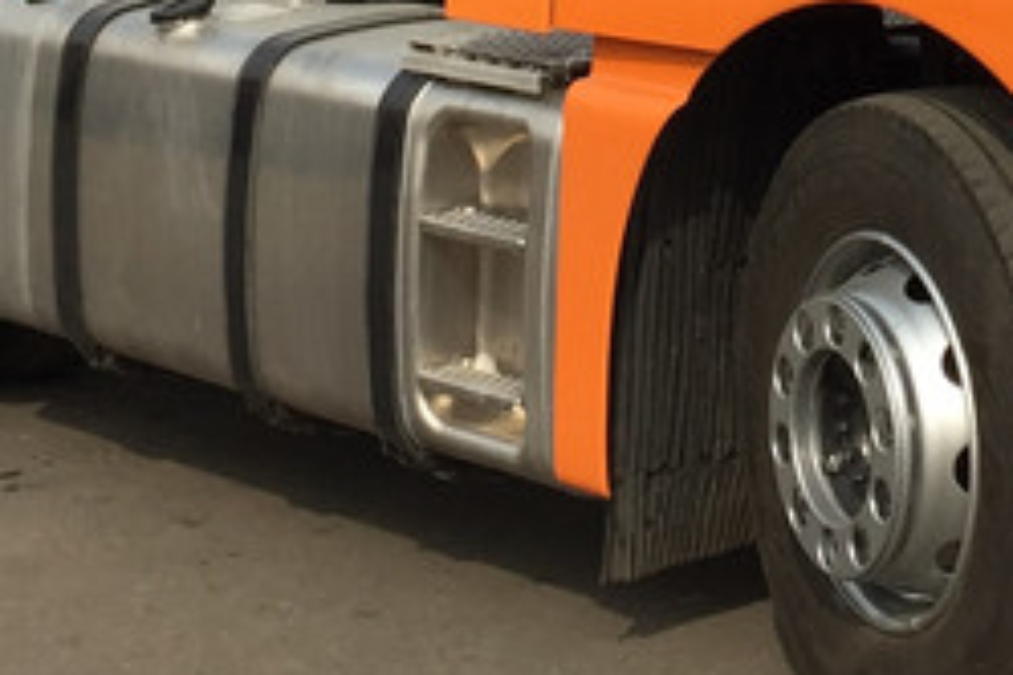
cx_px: 999
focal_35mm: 129
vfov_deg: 10.0
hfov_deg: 15.6
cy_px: -573
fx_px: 3630
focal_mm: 4.15
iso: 32
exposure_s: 1/1412
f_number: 2.2
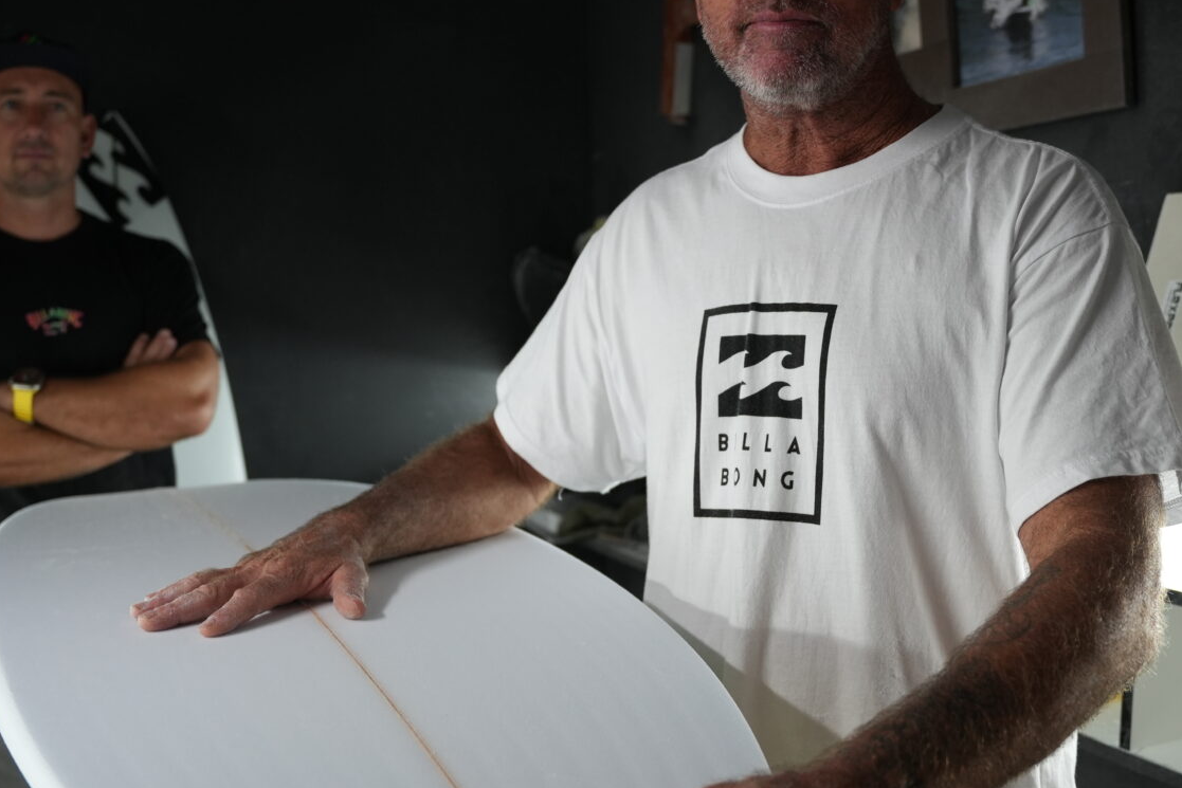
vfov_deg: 30.4
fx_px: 1445
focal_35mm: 44
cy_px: 480
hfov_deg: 44.4
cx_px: 668
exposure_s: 1/250
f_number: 2.8
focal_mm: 24
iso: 800
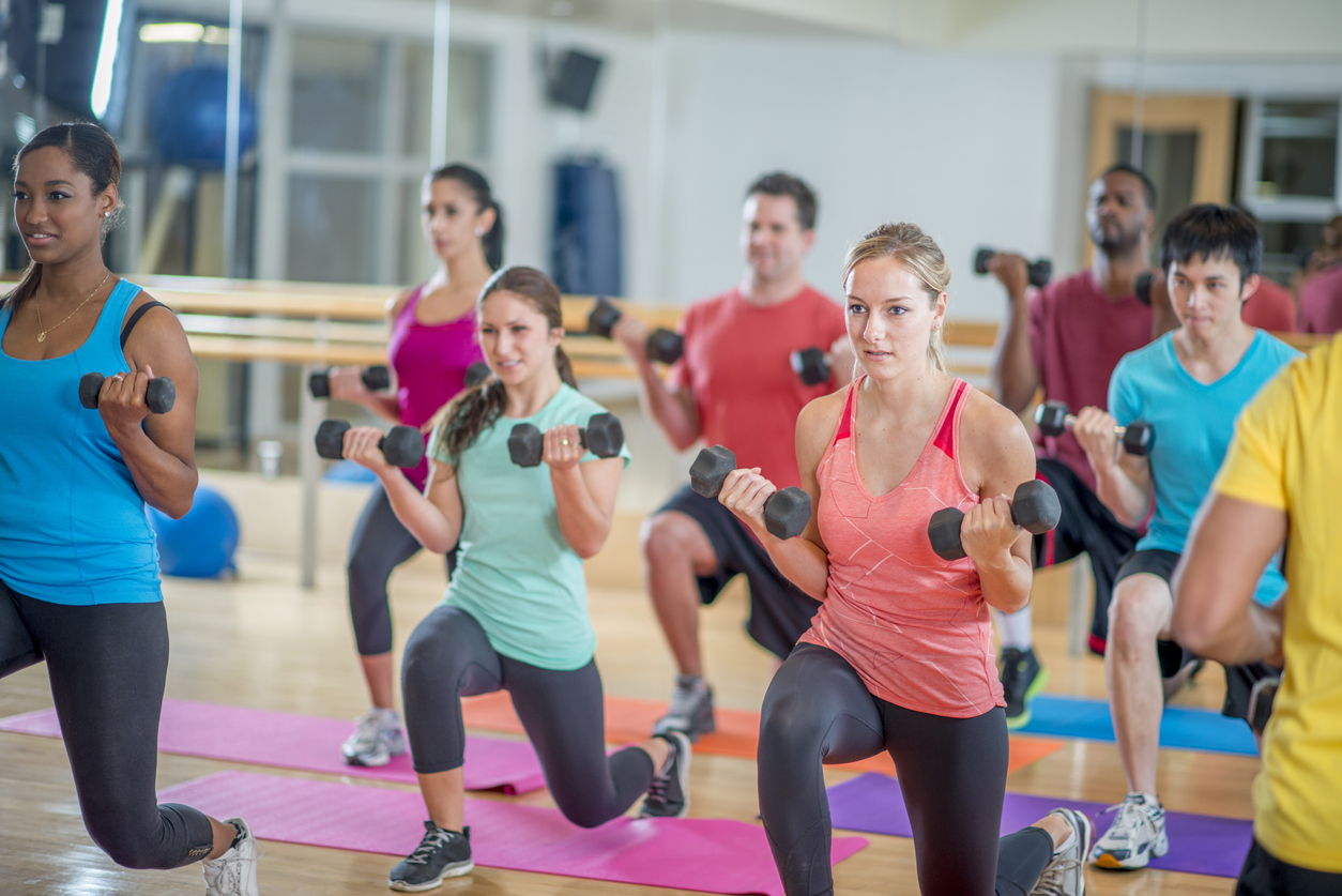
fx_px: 3170
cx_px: 671
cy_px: 448
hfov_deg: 23.9
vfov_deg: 16.1
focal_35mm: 85
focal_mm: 85
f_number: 1.6
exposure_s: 1/200
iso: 100
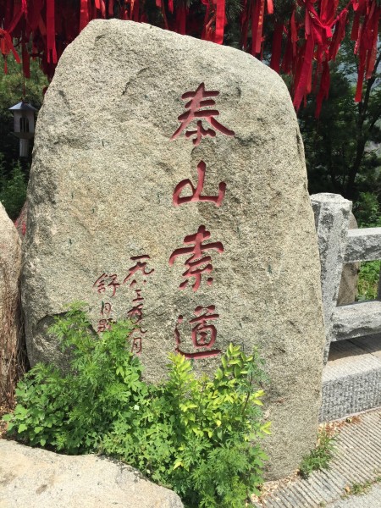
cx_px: 190
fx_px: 426
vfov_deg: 61.7
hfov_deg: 48.2
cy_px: 254
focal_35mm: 29
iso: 32
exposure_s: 1/1412
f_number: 2.2
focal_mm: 4.15
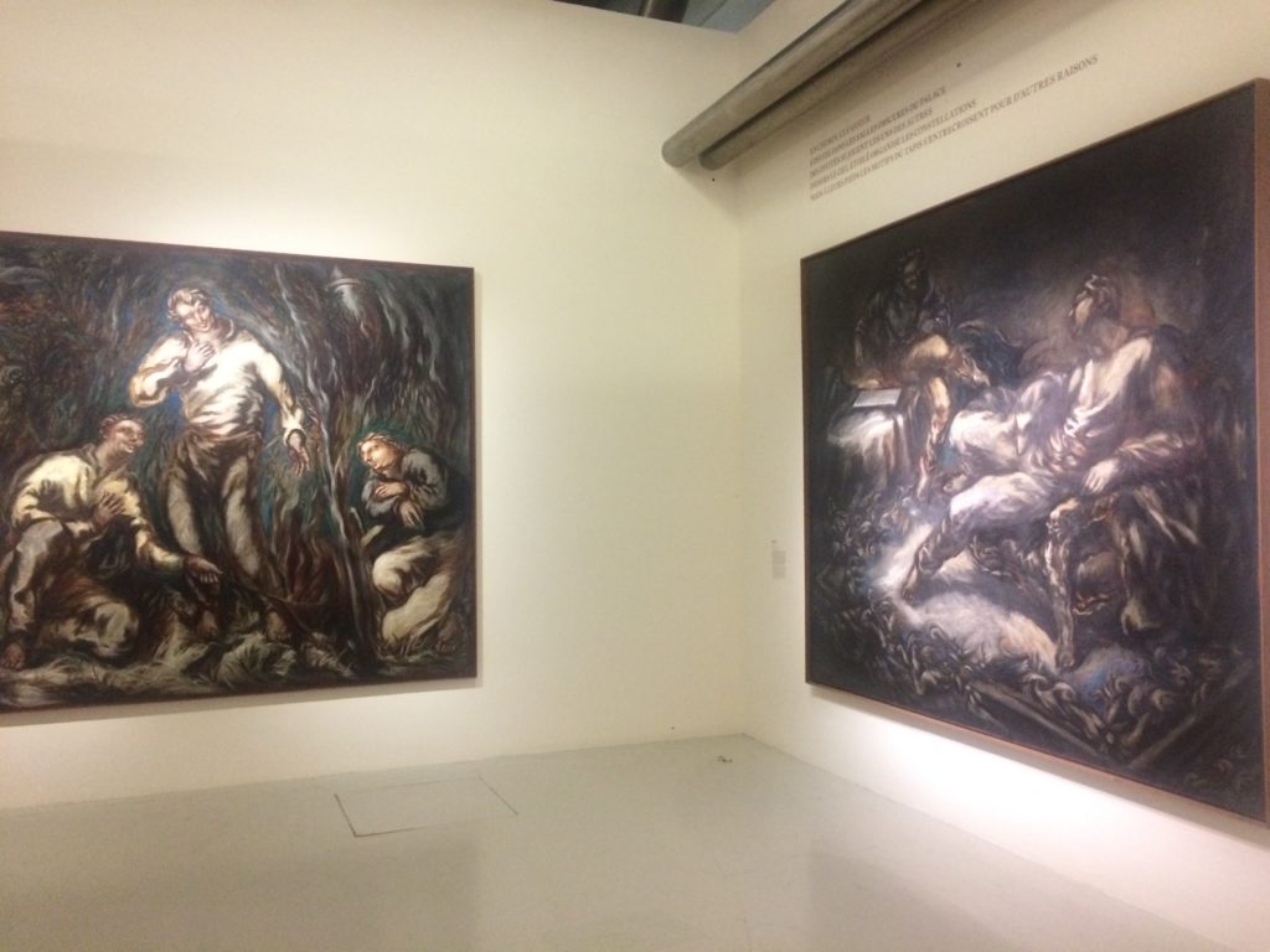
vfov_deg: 48.2
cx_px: 635
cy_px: 476
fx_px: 1064
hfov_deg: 61.7
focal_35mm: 29
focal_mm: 4.15
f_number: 2.2
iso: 320
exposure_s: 1/17
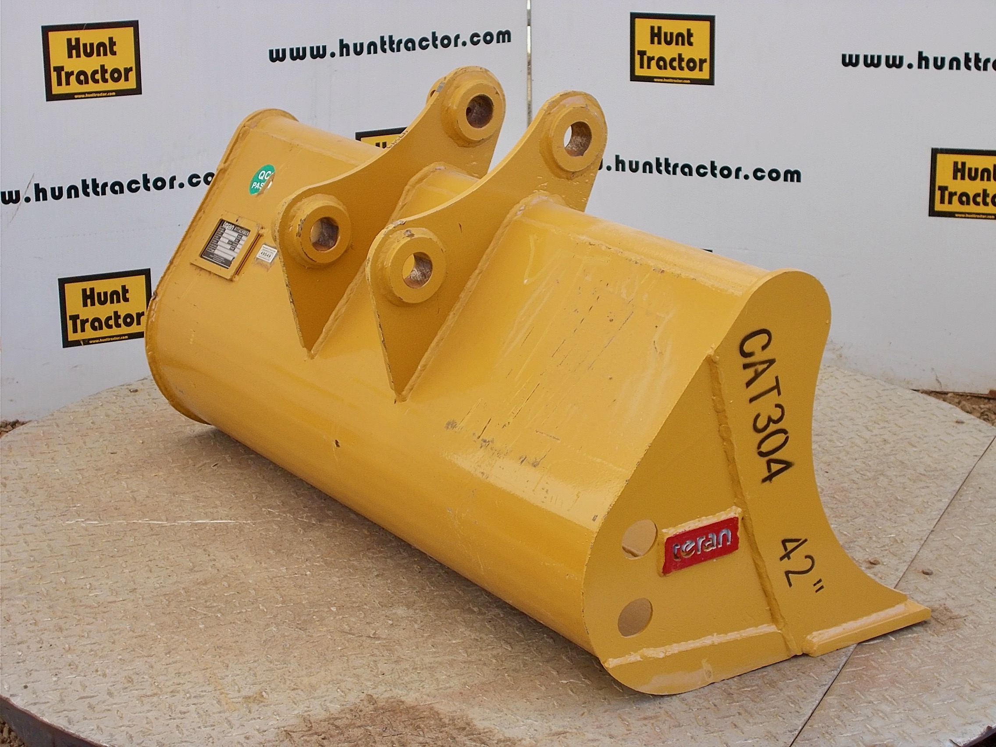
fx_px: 1899
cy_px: 374
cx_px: 498
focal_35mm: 66
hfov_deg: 29.4
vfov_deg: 22.3
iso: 100
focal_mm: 11.8
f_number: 5.3
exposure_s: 1/60
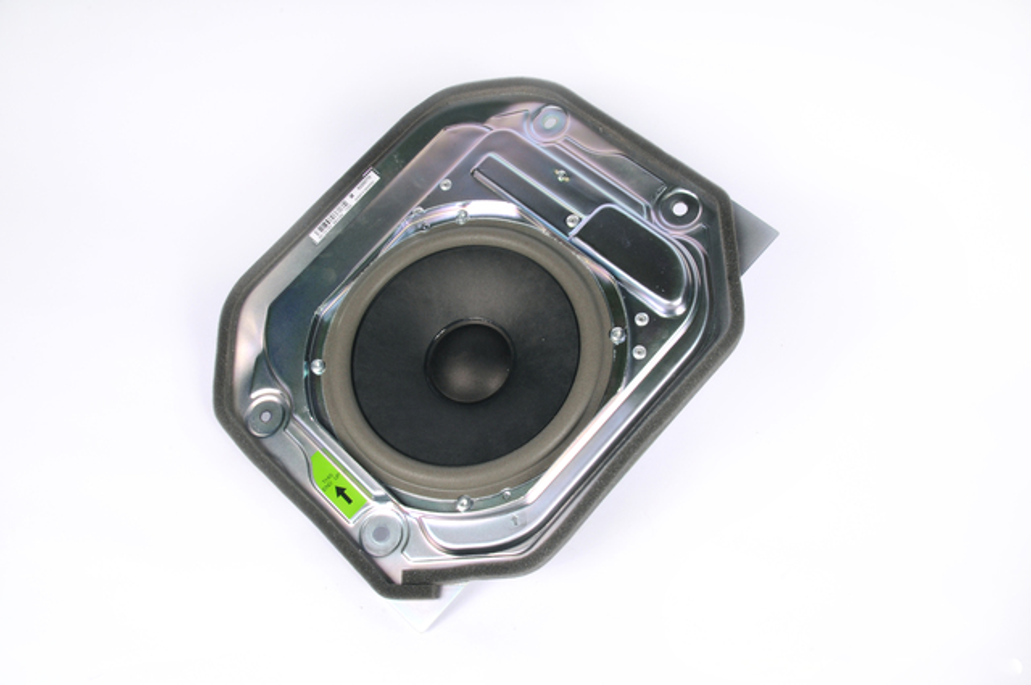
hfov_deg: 57.3
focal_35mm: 33
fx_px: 944
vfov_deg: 39.9
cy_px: 342
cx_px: 516
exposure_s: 1/200
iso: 320
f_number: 25
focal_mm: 22
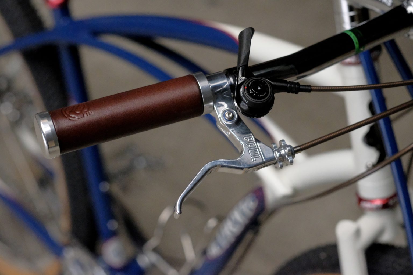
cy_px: 138
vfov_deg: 16.3
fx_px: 964
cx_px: 206
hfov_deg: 24.2
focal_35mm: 84
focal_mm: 56
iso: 10000
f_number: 3.6
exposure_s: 1/1000
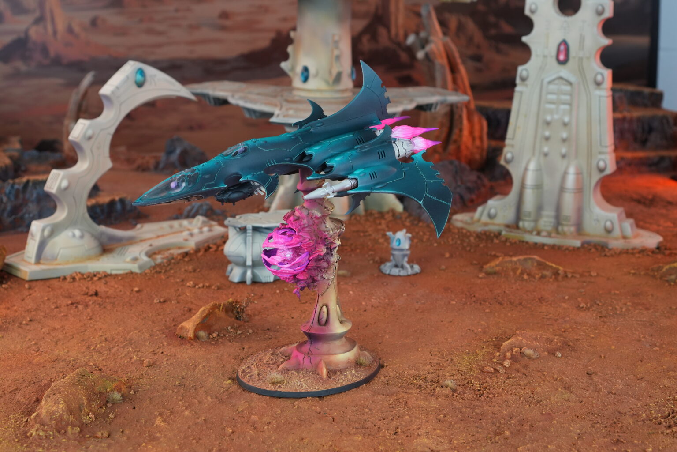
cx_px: 338
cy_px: 226
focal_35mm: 52
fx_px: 987
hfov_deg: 37.9
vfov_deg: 25.8
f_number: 5.6
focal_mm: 35
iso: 640
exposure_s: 1/40
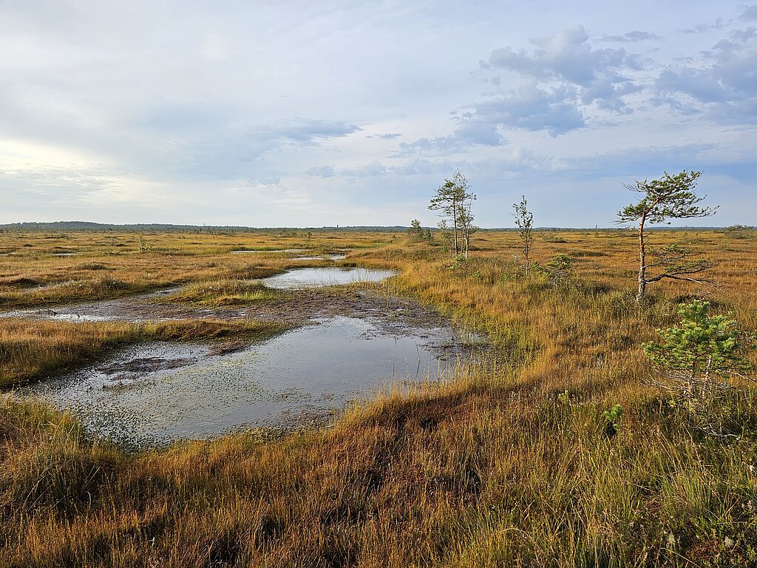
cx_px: 378
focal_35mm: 23
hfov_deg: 73.9
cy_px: 284
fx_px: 503
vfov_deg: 58.9
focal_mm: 6.3
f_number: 1.7
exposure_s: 1/217
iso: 10
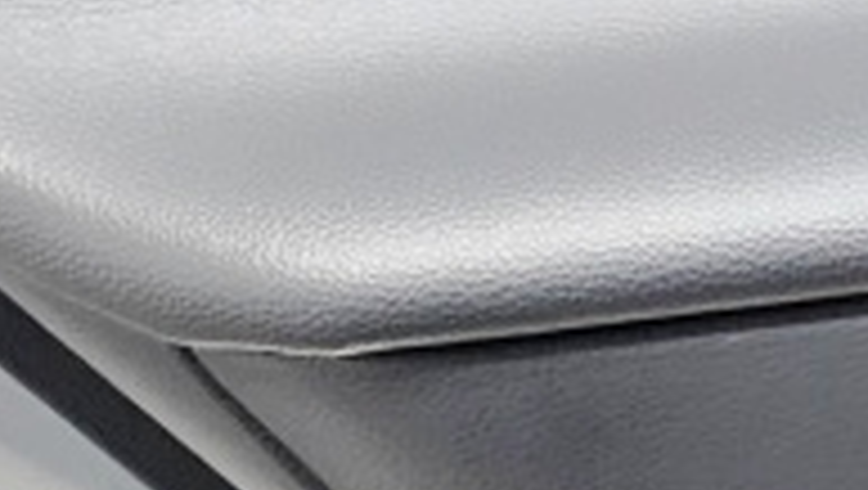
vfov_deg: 9.1
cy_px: 126
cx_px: 1313
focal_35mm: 133
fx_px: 3064
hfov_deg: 14.9
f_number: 1.7
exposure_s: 1/60
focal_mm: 6.3
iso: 1600
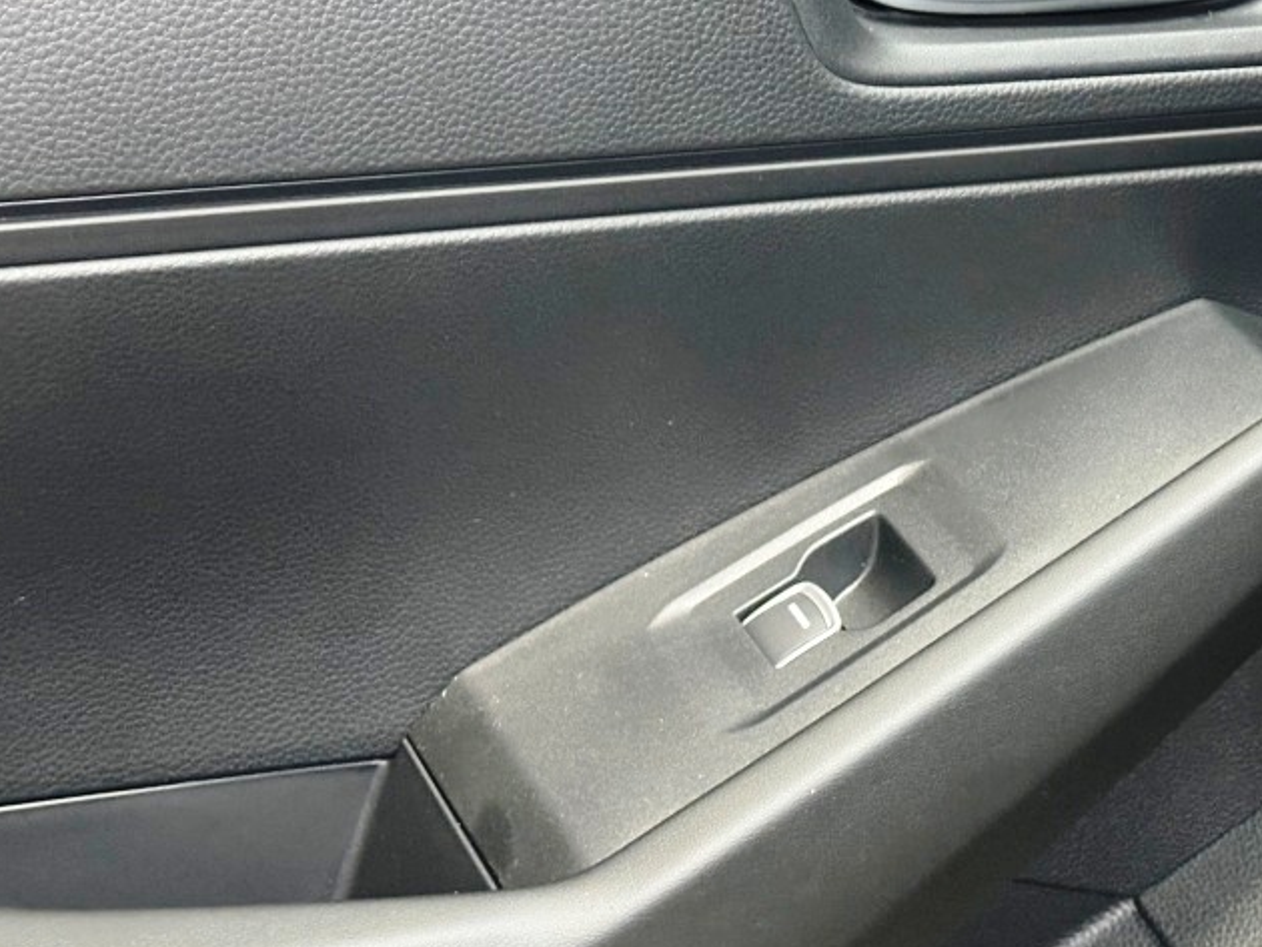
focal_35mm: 78
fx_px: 2845
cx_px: 952
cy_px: 316
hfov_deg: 24.7
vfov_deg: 18.9
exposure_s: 1/30
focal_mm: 6.86
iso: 640
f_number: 1.78
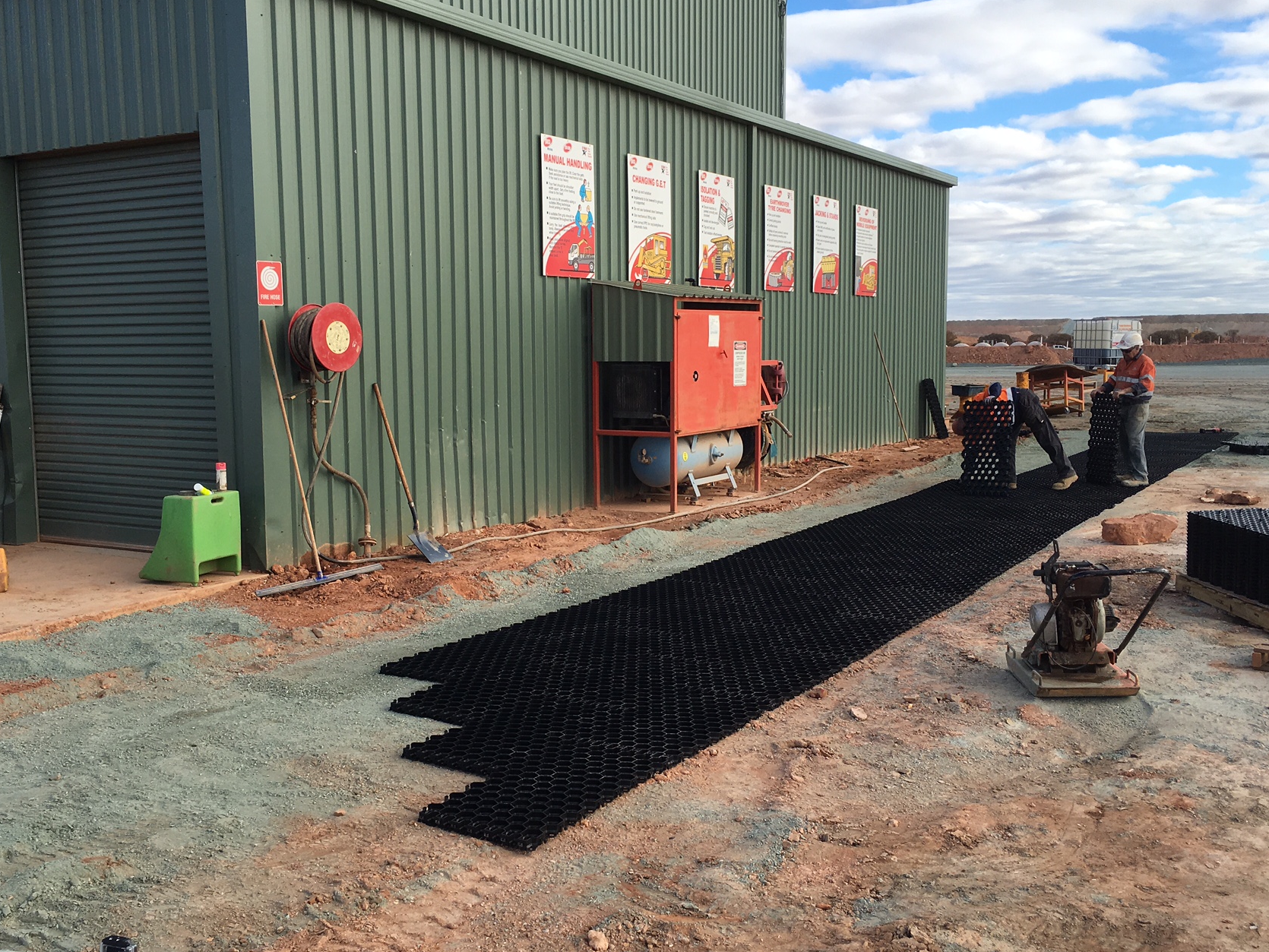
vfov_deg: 40.7
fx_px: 1283
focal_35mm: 35
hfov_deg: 52.6
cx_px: 606
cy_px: 486
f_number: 2.2
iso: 25
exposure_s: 1/836
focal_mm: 4.15
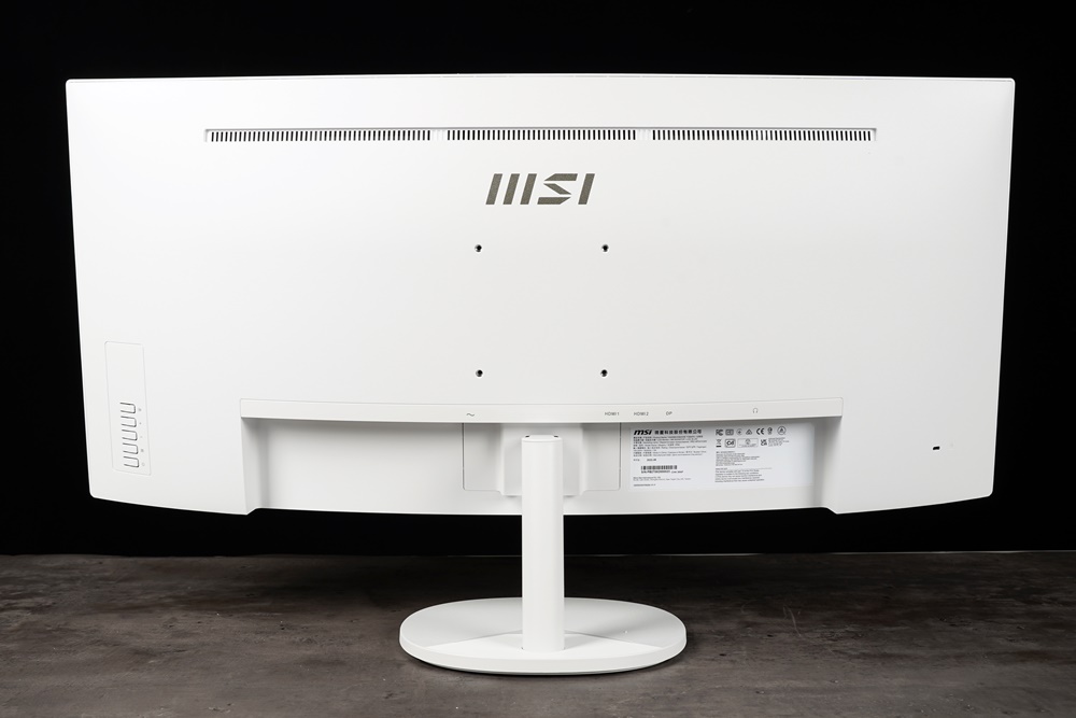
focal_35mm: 37
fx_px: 1106
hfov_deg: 51.9
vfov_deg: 36.0
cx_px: 538
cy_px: 359
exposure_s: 1/80
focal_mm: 37
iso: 160
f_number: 10
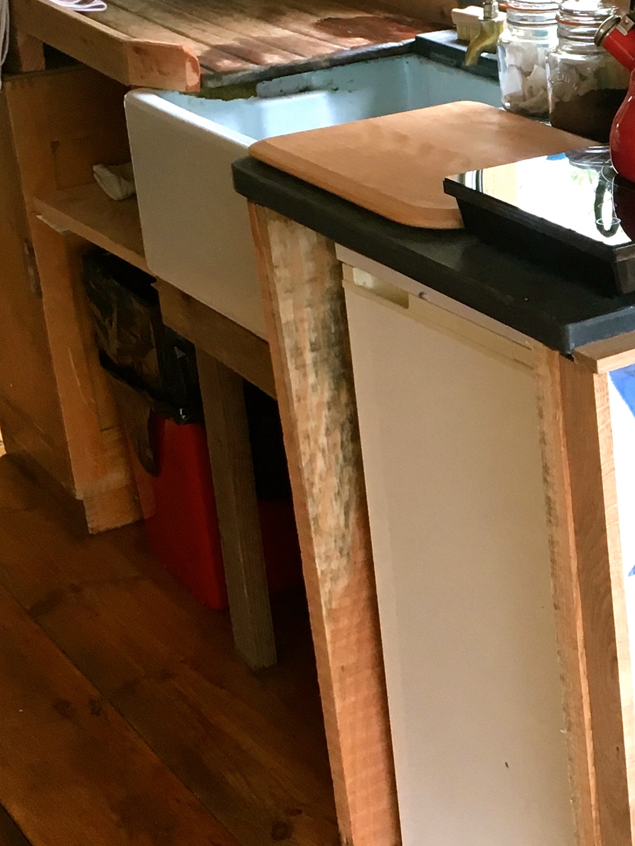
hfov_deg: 17.4
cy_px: 354
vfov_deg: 24.1
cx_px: 755
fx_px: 1981
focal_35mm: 81
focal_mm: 4.15
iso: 40
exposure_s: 1/33
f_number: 2.2
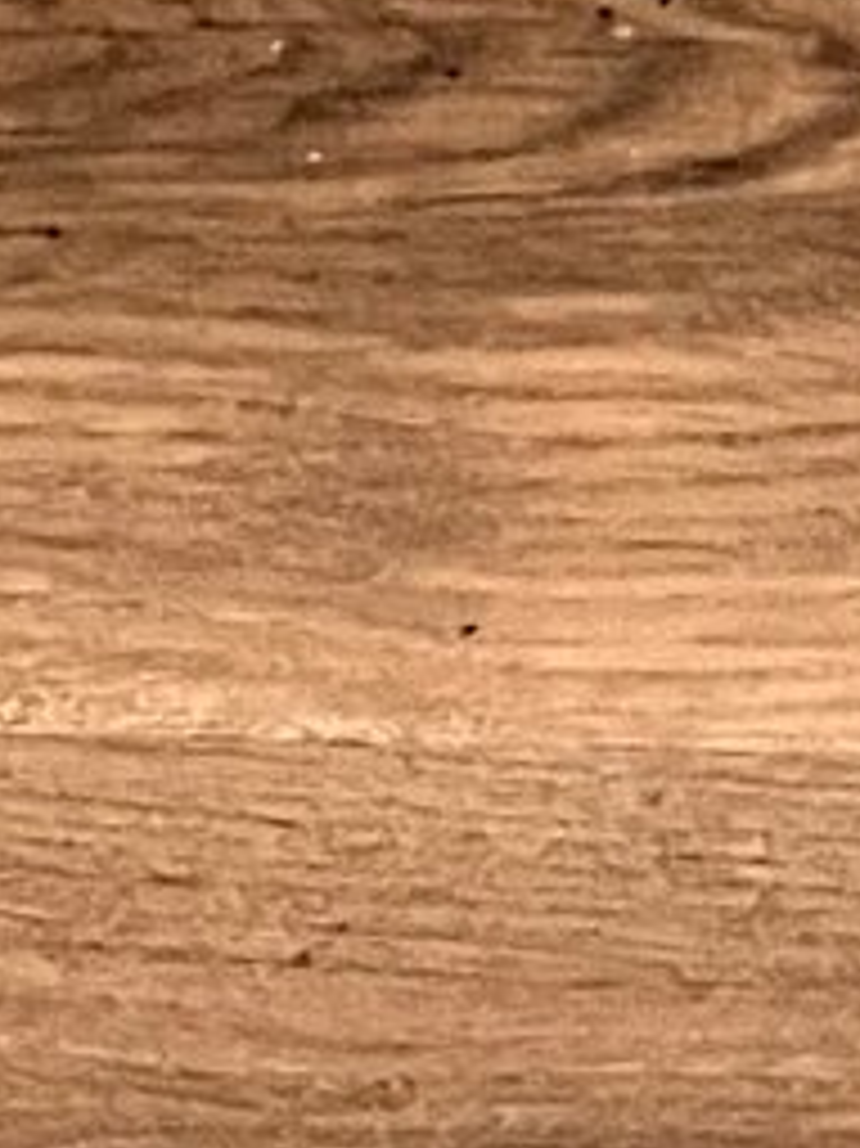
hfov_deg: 7.1
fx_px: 6763
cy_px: -2553
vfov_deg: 8.0
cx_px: -675
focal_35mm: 204
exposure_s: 1/34
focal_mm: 5.7
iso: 640
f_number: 1.5
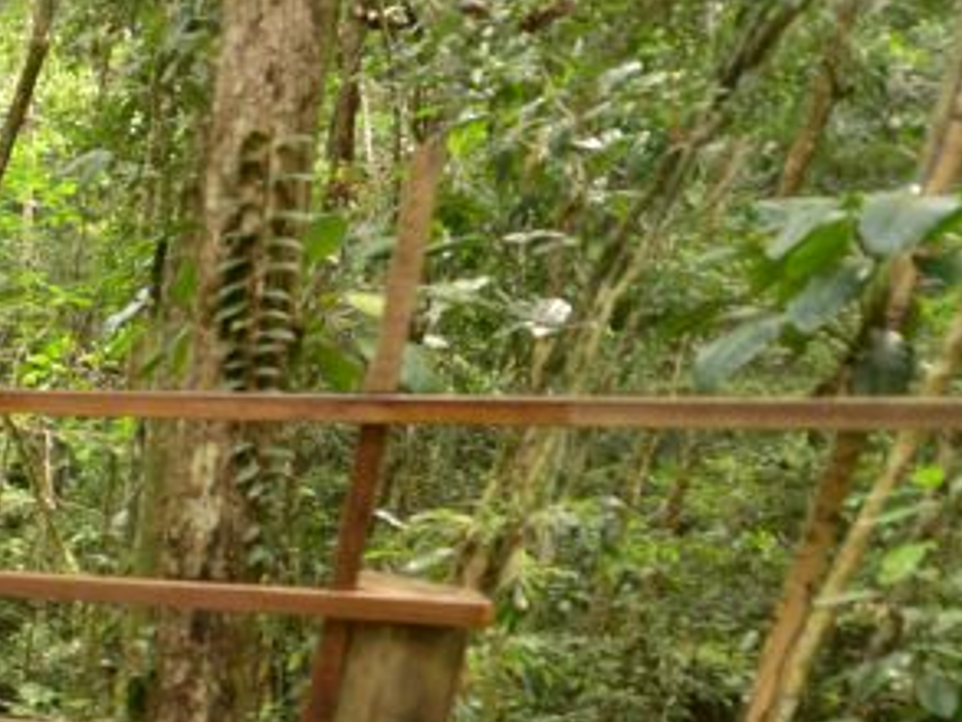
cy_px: 776
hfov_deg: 28.7
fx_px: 1307
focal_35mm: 47
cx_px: -424
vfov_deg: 28.3
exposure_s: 1/80
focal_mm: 14
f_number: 2.8
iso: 250
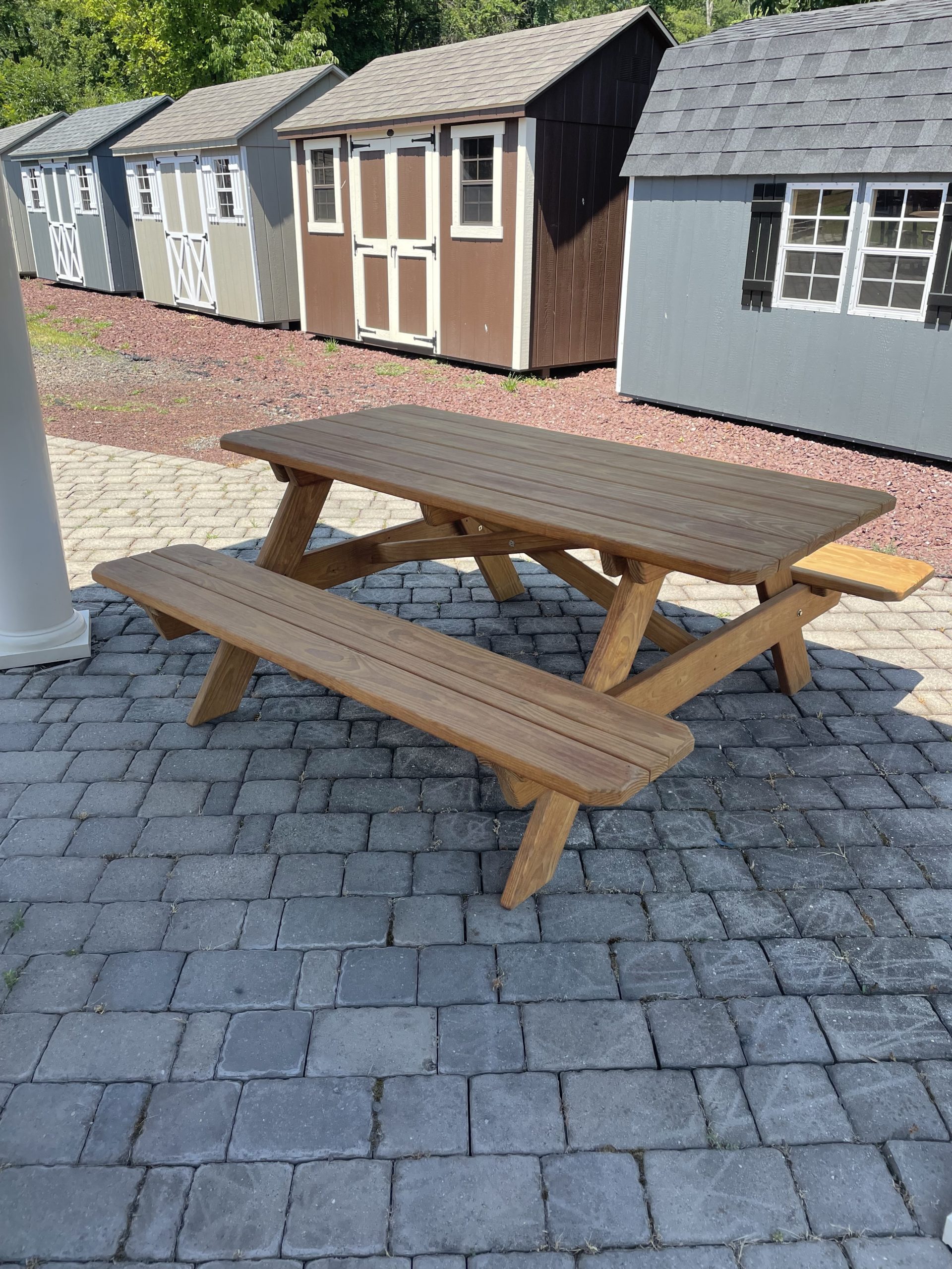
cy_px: 634
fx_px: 953
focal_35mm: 26
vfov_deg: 67.3
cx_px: 476
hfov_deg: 53.1
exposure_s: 1/1233
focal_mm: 4.2
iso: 32
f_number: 1.6
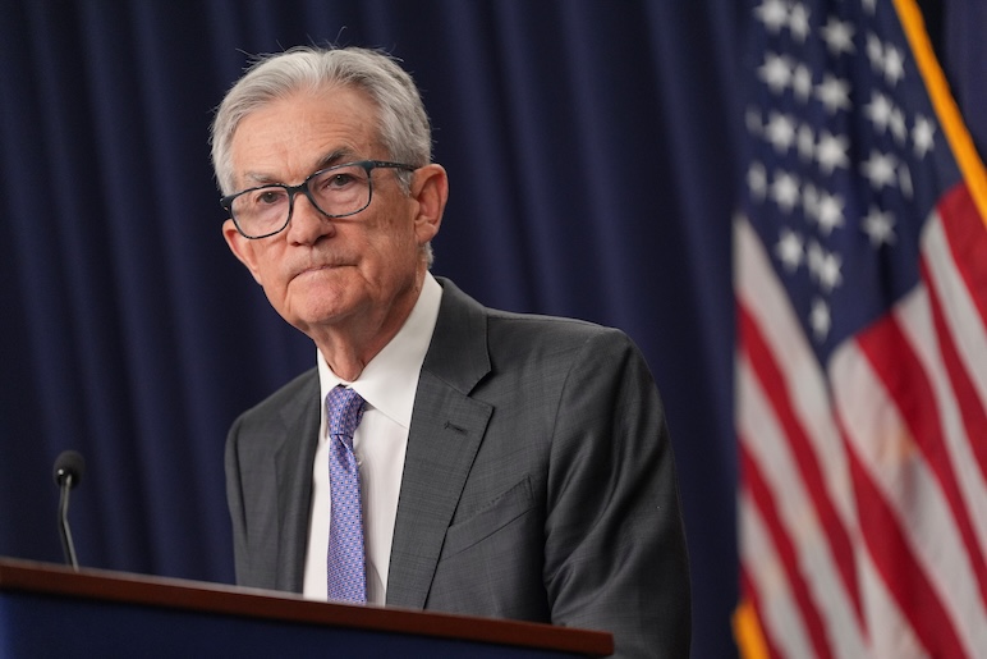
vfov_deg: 6.9
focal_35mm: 200
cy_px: 330
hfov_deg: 10.3
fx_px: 5484
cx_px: 494
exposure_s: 1/1000
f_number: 3.2
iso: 2500
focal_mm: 200
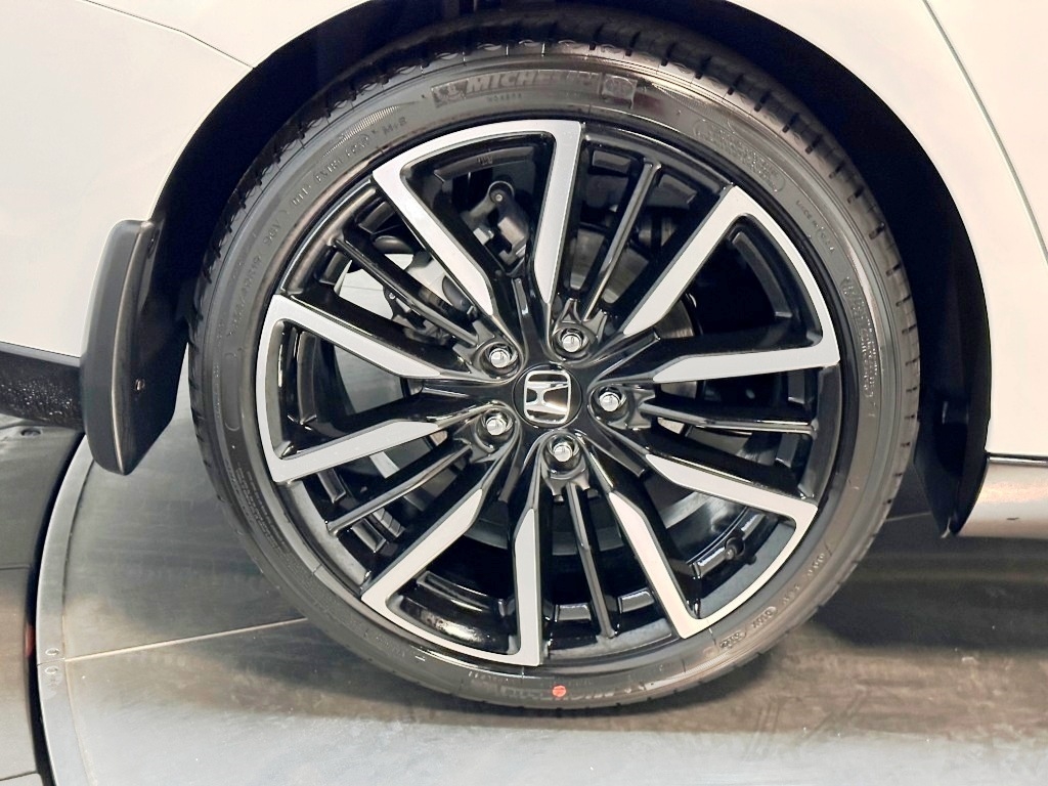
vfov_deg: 30.3
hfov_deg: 39.7
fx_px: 1453
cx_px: 524
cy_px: 393
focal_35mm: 48
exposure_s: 1/30
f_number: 1.78
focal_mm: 6.86
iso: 640
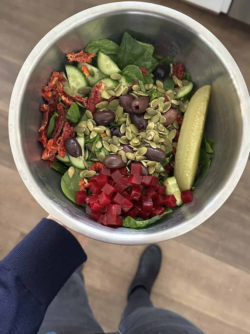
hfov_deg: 46.6
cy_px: 189
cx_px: 147
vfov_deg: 59.7
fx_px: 289
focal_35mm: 30
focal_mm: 6.86
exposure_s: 1/60
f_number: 1.78
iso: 1000
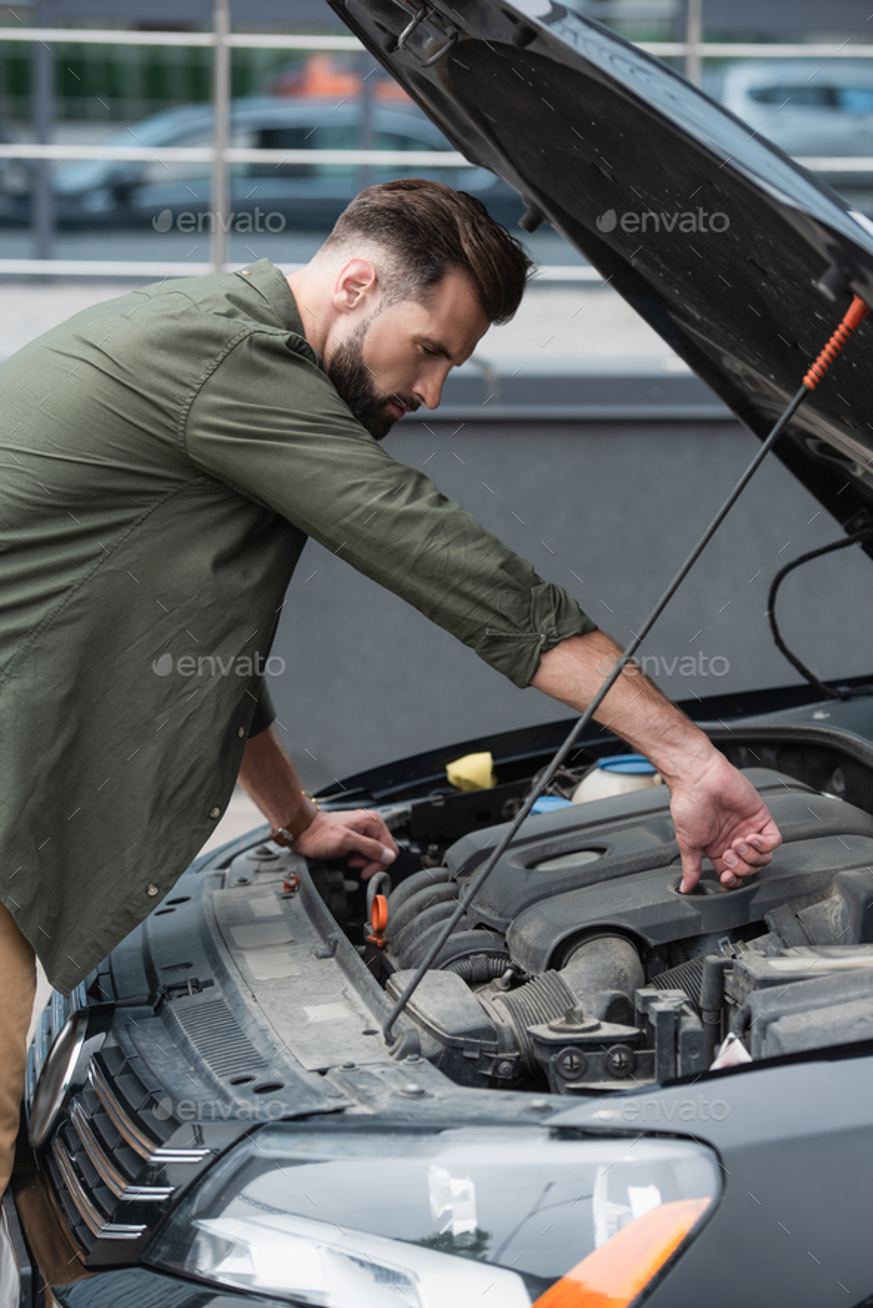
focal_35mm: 105
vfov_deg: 19.5
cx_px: 436
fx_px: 3816
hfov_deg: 13.1
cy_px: 654
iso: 100
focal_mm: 105
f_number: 4
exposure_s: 1/400
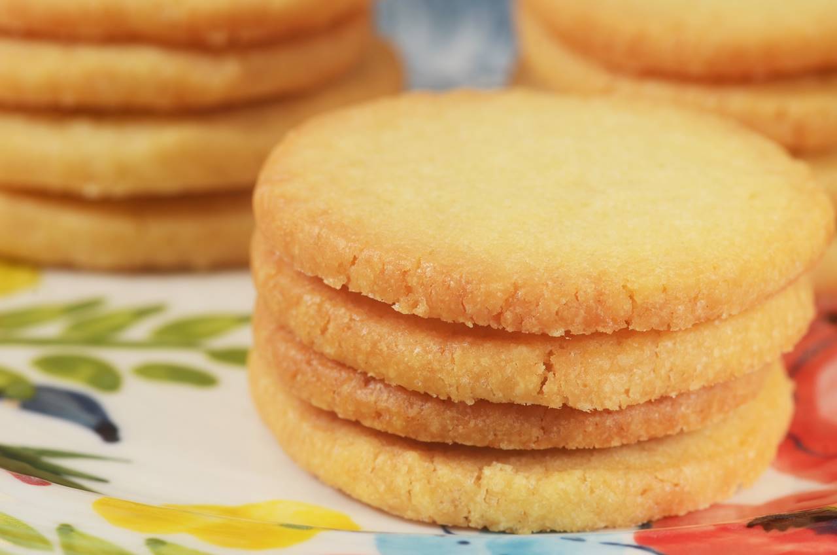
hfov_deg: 13.1
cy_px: 278
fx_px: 3655
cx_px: 418
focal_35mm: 158
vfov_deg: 8.7
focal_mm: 105
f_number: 8
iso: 100
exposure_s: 1/30
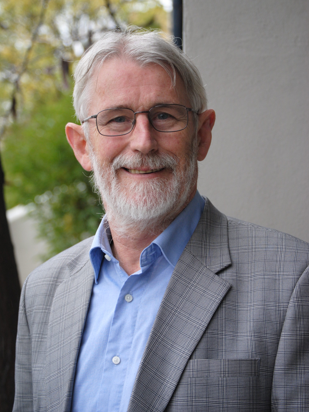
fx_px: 1066
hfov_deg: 16.5
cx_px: 154
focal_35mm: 90
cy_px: 190
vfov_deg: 21.9
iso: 360
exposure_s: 1/125
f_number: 4
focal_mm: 55
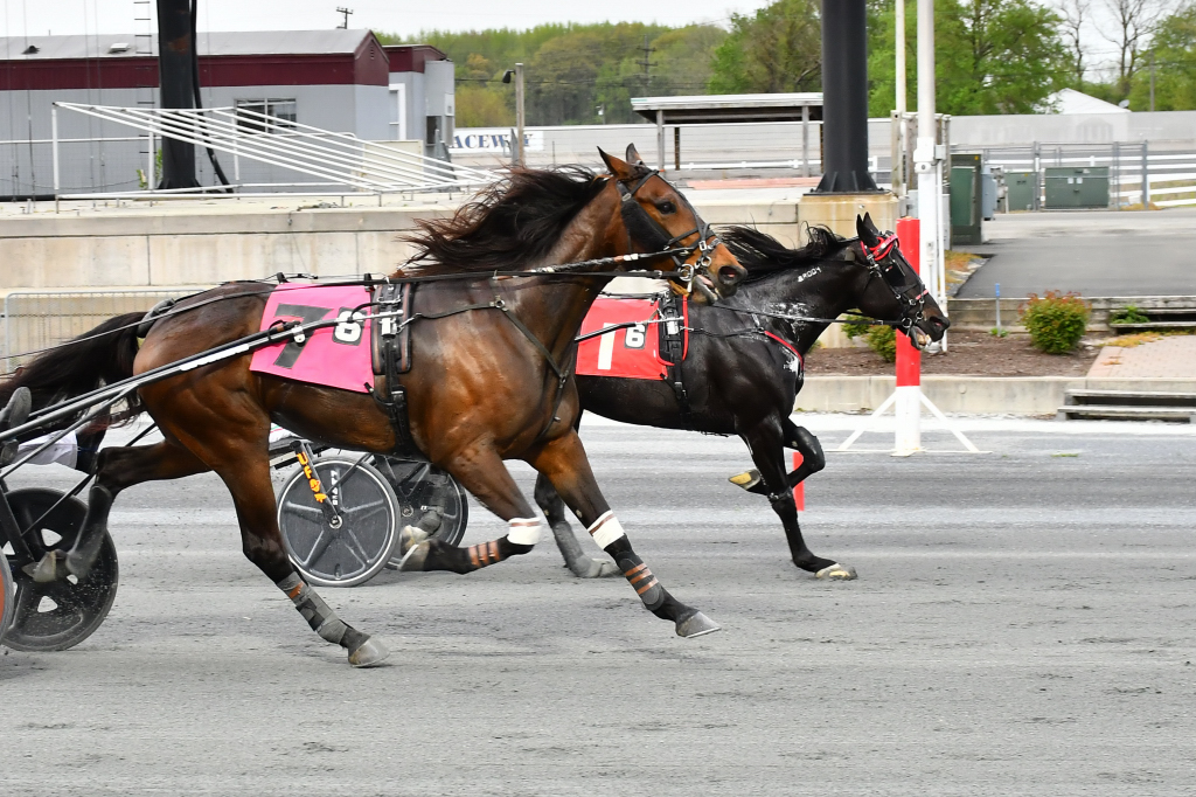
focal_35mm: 57
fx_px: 1893
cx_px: 598
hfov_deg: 35.1
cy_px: 398
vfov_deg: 23.8
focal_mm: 38
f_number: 5.6
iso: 800
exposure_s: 1/800
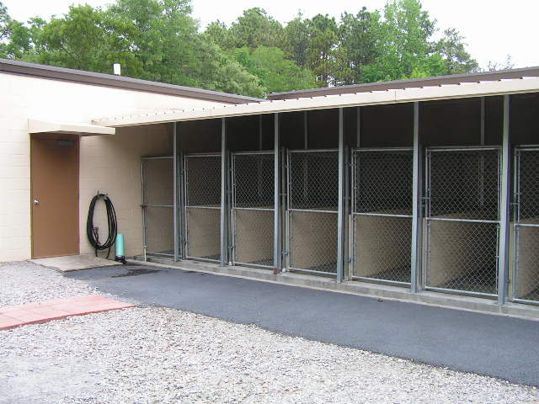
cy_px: 202
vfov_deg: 37.7
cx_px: 270
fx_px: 592
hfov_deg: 49.0
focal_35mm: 38
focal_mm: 6.3
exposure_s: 1/50
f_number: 4.5
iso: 50
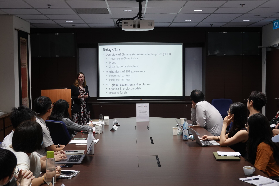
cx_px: 140
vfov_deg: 28.1
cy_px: 93
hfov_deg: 41.1
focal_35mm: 48
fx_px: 372
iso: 400
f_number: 4
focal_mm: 17.88
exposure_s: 1/50
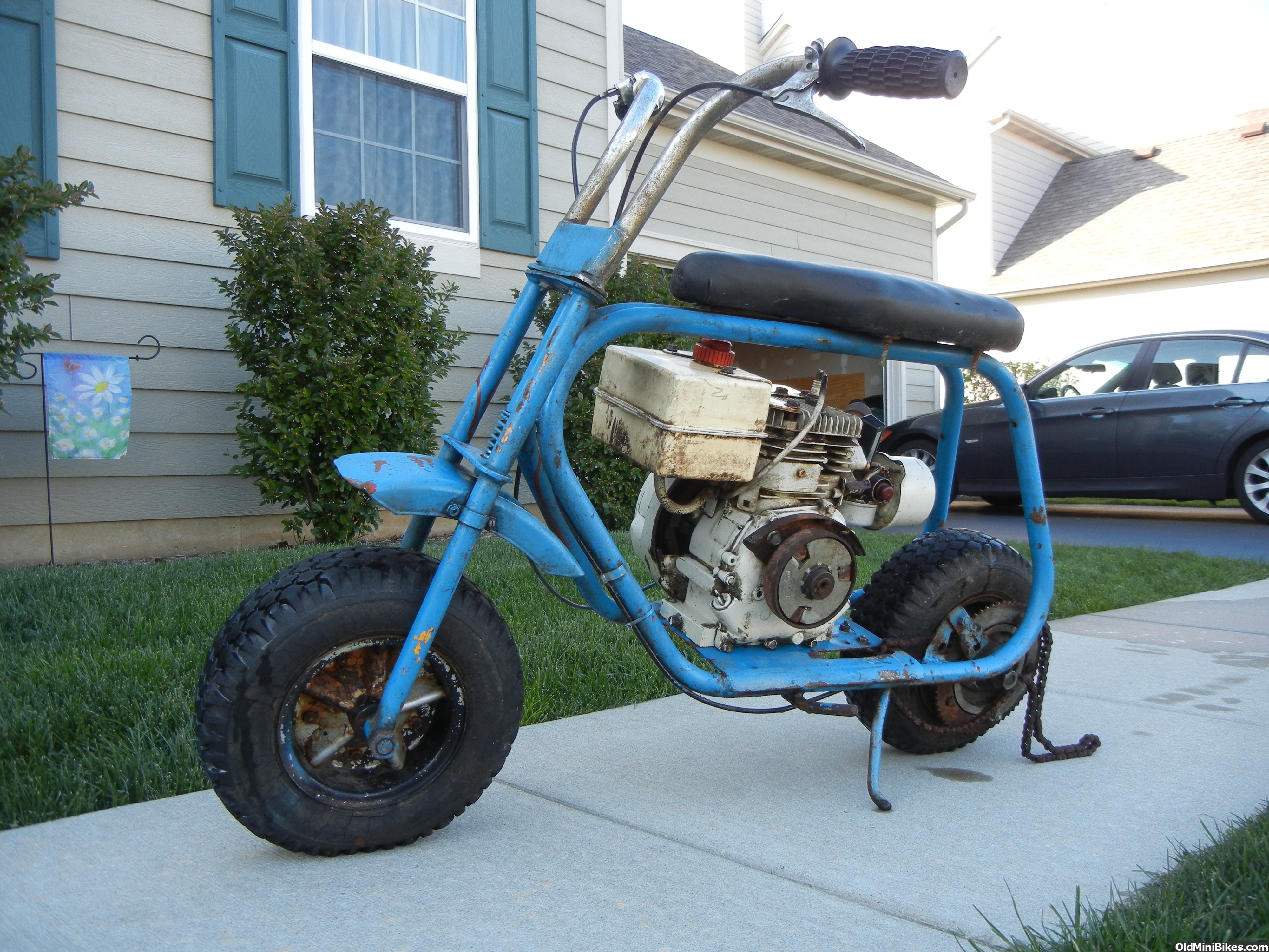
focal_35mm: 30
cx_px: 634
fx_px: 1100
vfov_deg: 46.8
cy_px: 476
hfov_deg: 60.0
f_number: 3.5
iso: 160
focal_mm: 5.4
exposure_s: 1/174
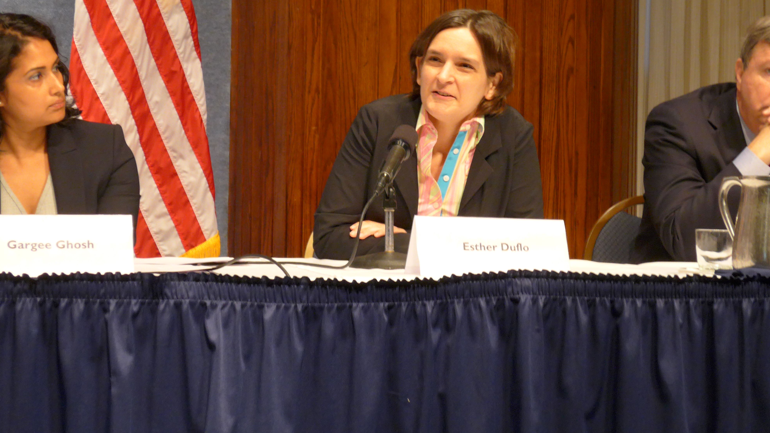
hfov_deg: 21.6
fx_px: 2021
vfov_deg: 12.2
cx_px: 387
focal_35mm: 99
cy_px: 157
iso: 400
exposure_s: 1/15
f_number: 4.6
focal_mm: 18
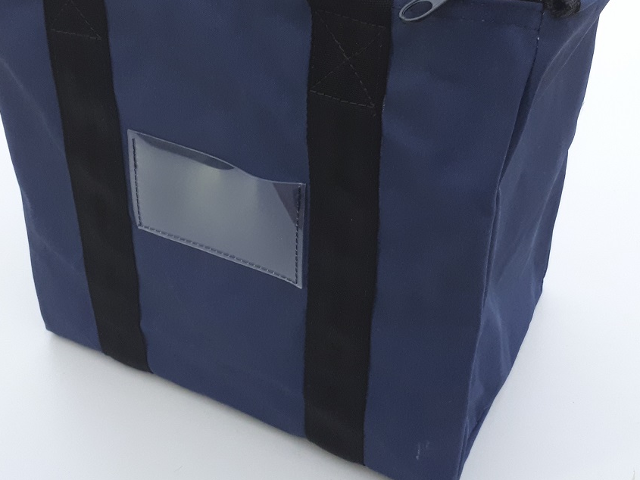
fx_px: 851
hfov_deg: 41.1
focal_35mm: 46
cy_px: 117
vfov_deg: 31.0
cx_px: 277
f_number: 1.9
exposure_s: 1/17
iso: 200
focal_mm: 3.6
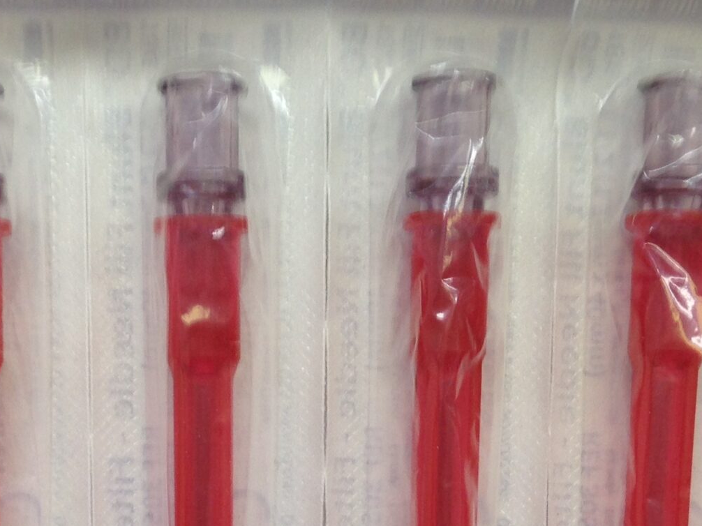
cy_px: 523
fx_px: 1703
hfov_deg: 23.1
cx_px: 202
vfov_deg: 17.2
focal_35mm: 84
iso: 50
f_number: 2.4
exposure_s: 1/40
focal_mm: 4.12
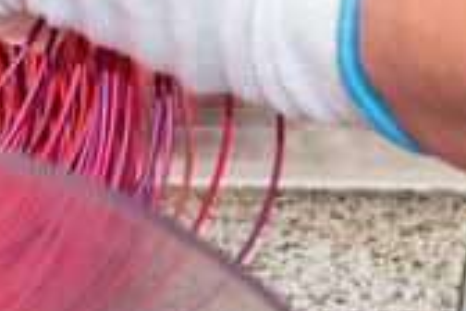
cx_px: 218
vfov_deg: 3.4
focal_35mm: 393
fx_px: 5087
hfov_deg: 5.2
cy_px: -462
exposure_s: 1/160
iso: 640
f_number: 4
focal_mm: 78
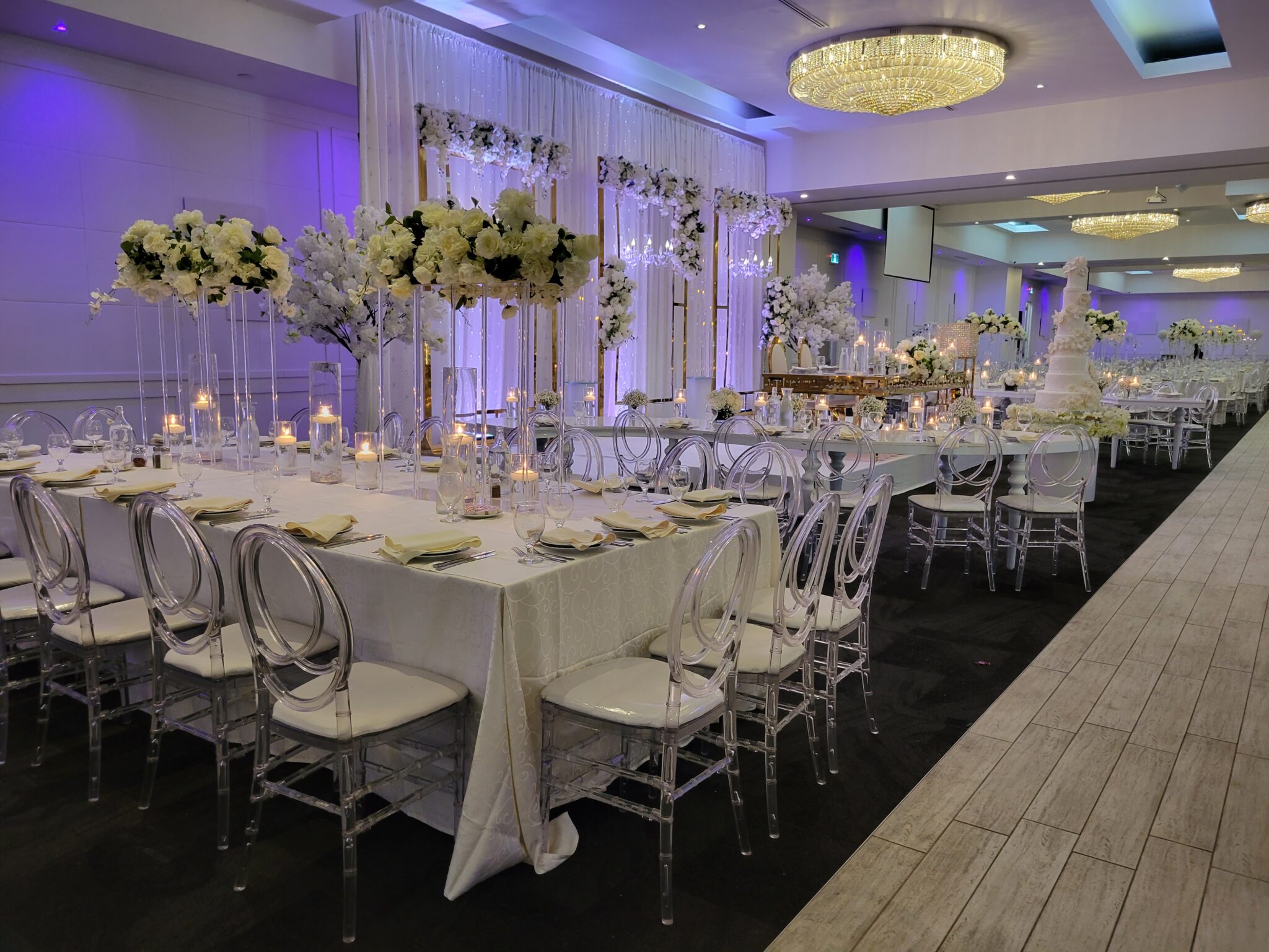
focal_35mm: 26
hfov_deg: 67.3
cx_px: 634
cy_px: 476
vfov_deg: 53.1
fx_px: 953
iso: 200
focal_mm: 5.4
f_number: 1.8
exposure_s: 1/40
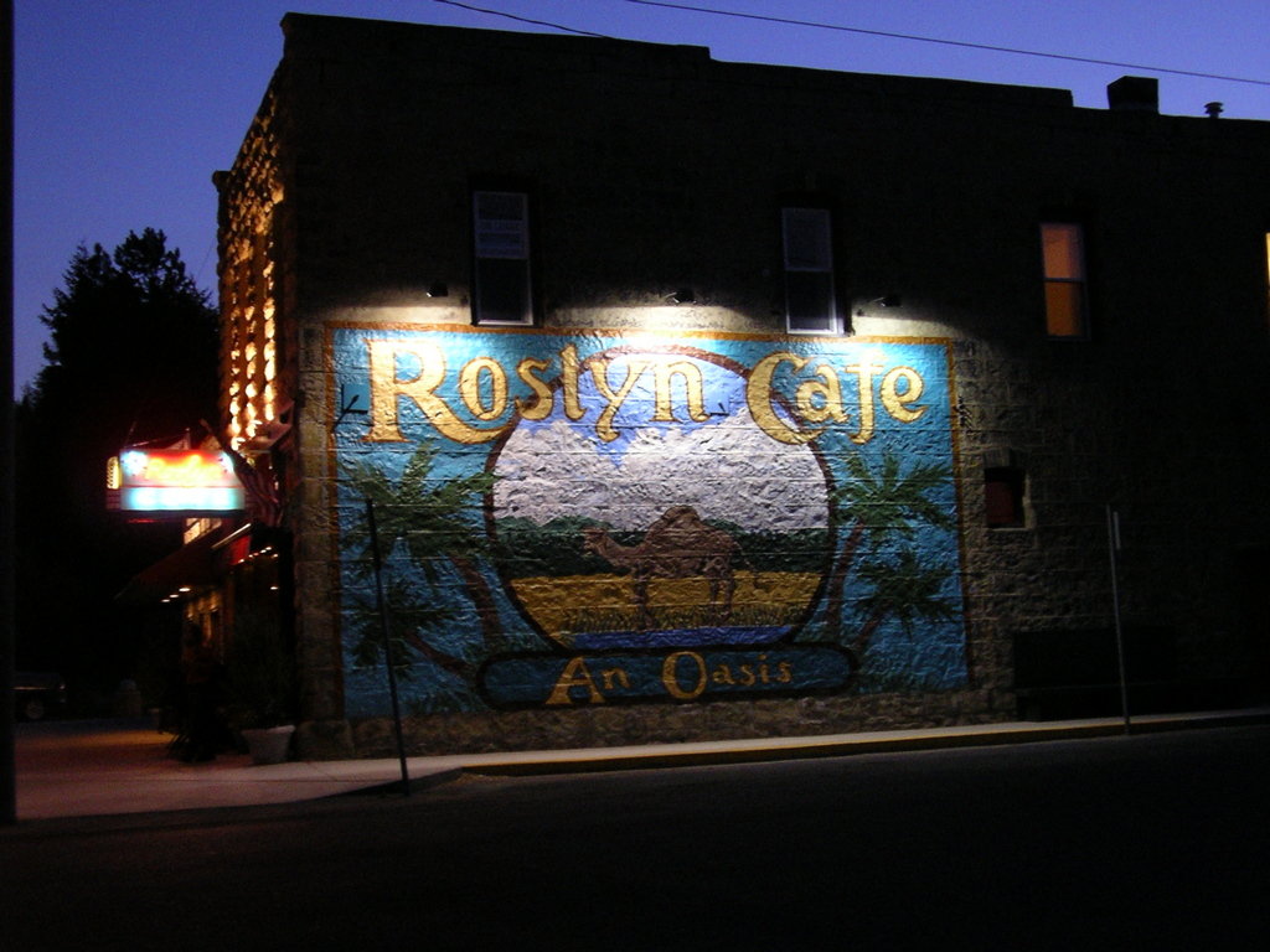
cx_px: 635
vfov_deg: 28.6
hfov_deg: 37.5
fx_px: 1871
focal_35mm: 51
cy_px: 476
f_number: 3.3
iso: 200
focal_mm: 7.8
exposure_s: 1/10
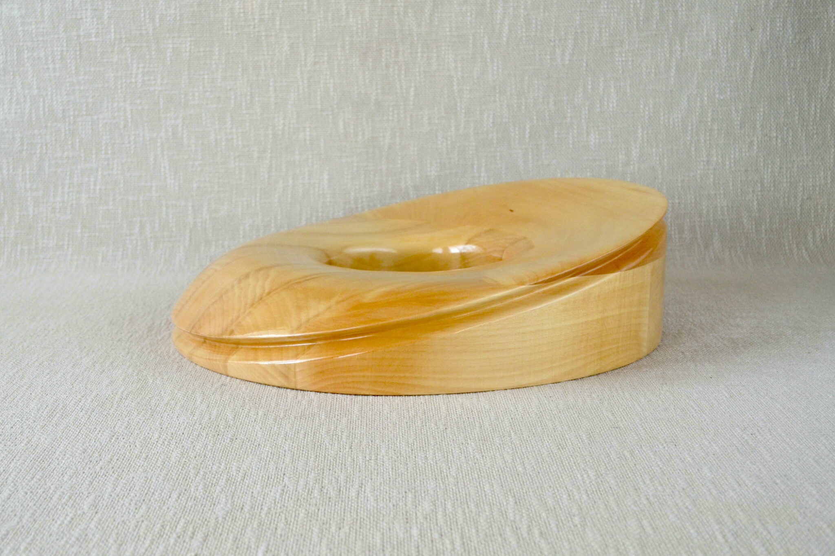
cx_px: 418
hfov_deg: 53.1
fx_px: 835
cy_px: 278
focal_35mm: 36
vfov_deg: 36.9
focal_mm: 24
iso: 200
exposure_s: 1/80
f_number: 4.5
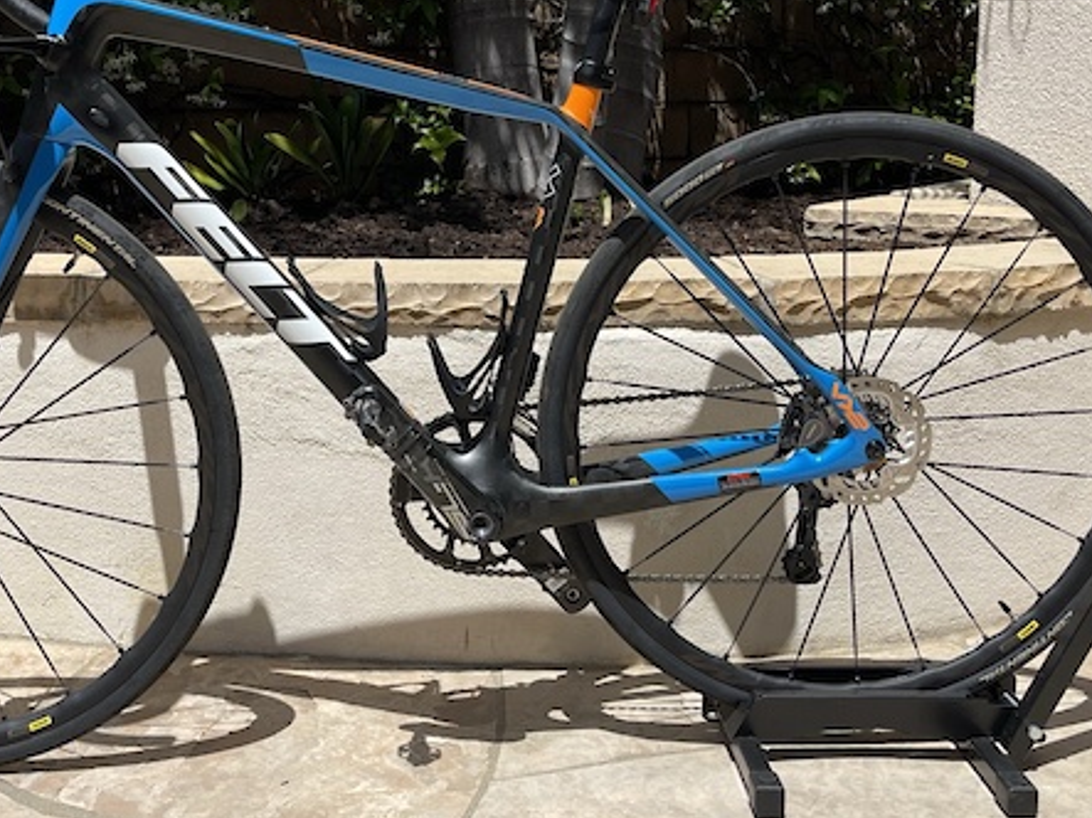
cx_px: 439
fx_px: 1482
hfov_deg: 40.3
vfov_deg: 30.6
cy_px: 271
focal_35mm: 47
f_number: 1.6
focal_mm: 5.1
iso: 32
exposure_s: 1/4049
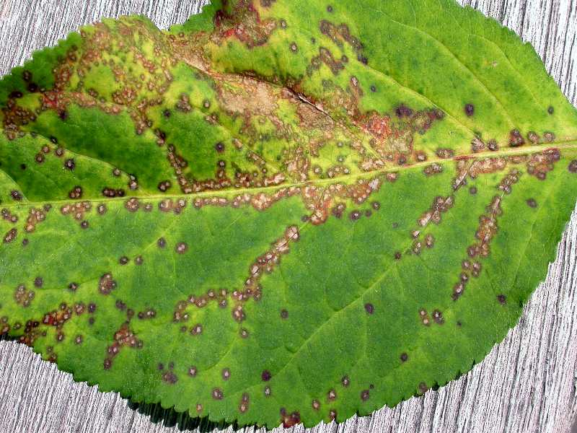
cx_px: 288
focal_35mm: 78
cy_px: 216
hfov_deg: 25.0
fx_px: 1300
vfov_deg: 18.9
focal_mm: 16.2
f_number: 8.9
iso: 100
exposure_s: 1/277
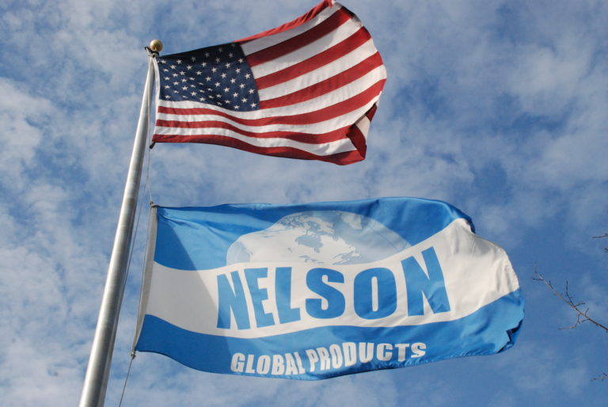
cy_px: 204
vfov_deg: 29.0
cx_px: 304
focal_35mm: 46
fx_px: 786
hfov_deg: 42.3
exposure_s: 1/800
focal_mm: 31
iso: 1600
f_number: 14
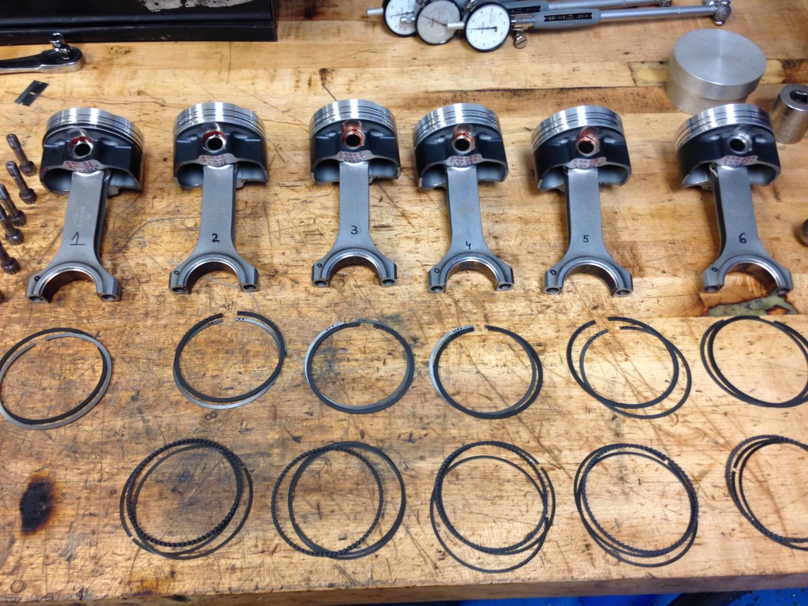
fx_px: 770
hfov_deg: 55.4
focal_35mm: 33
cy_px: 303
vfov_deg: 42.9
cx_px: 404
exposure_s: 1/20
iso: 100
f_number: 2.4
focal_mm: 4.12
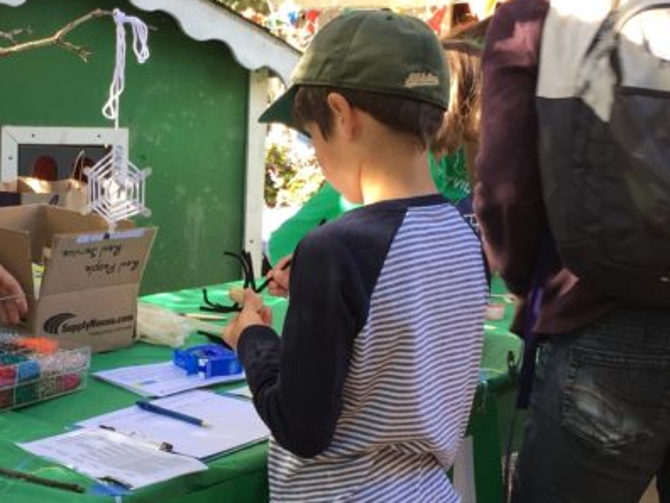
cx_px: 127
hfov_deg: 25.5
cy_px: 334
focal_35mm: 75
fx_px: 1452
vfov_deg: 19.6
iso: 32
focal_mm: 4.15
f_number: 2.2
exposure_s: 1/60
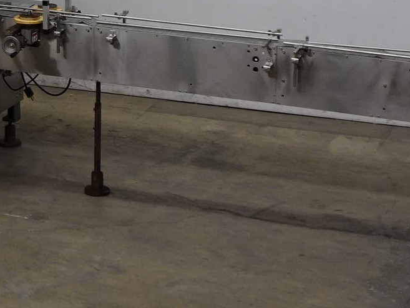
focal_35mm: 134
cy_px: -116
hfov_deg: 14.2
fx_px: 1587
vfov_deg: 10.8
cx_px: -112
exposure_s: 1/50
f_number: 4
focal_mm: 7.06
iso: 160
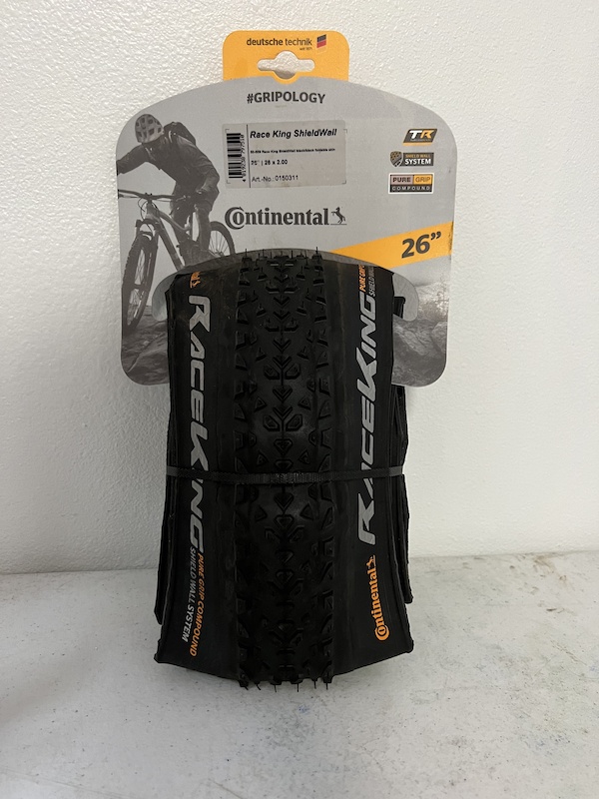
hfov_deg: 53.1
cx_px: 300
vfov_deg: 67.3
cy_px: 400
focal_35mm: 26
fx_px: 600
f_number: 1.5
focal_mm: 5.7
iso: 400
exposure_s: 1/60
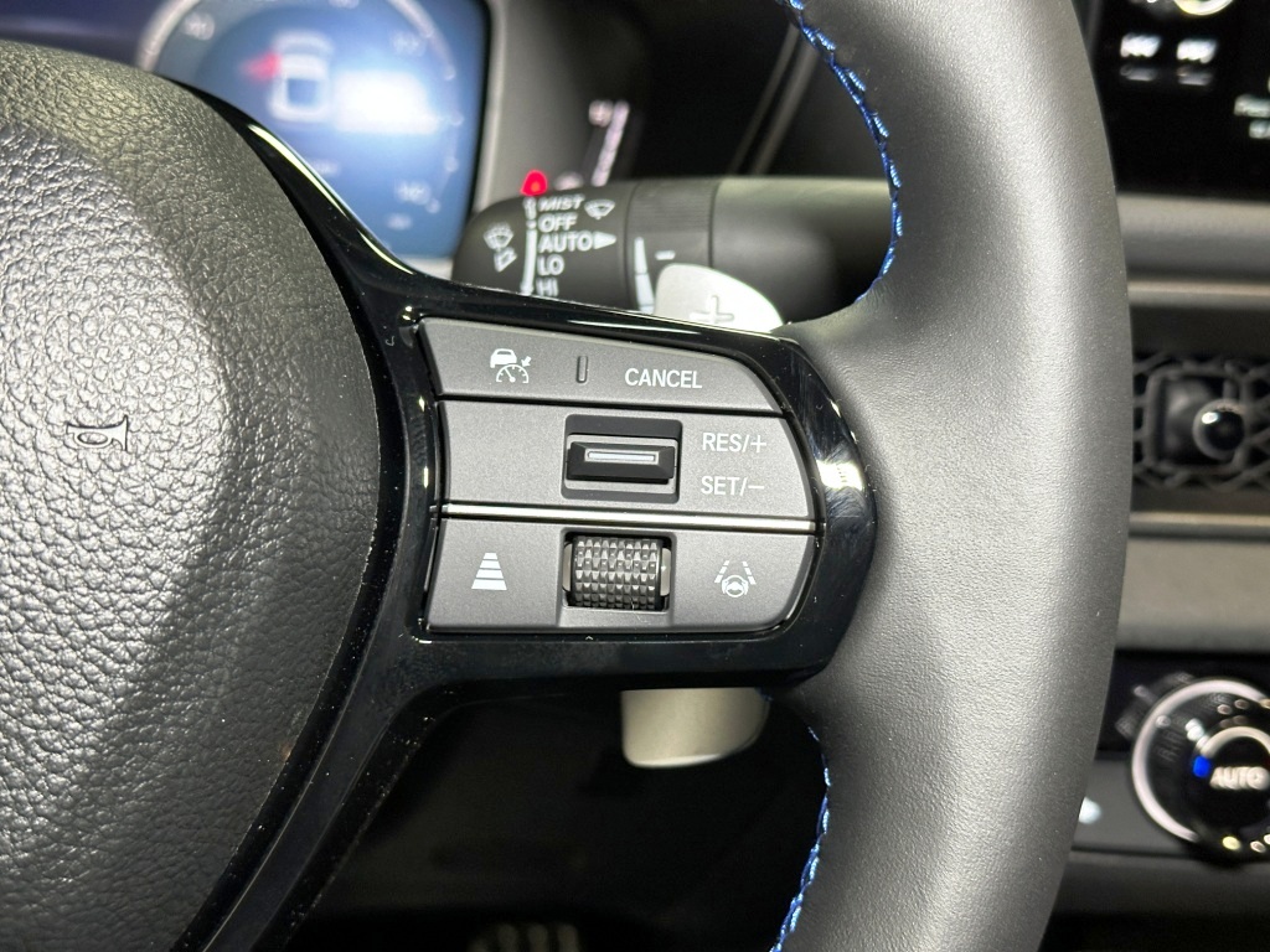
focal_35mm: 48
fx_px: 1761
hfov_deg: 39.7
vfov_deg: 30.3
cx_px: 635
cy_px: 476
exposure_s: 1/40
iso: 320
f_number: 1.78
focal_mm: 6.86
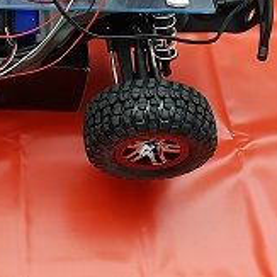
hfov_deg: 23.5
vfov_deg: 22.6
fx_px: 643
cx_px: 10
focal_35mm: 71
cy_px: -42
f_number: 2.4
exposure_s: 1/50
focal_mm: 4.3
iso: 320
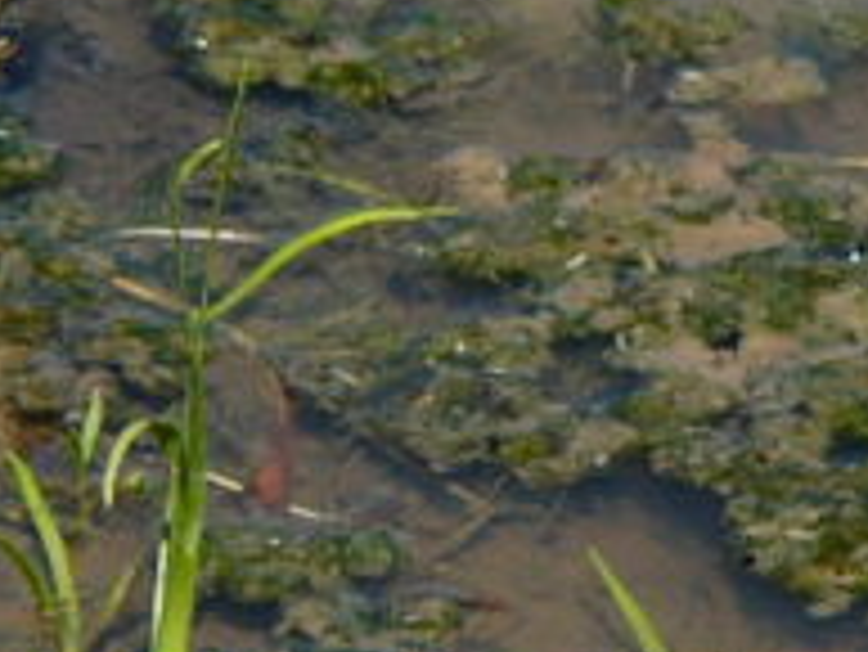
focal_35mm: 1175
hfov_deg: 1.7
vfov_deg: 1.3
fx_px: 29482
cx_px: 603
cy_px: 612
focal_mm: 37
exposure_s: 1/500
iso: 50
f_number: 4.6
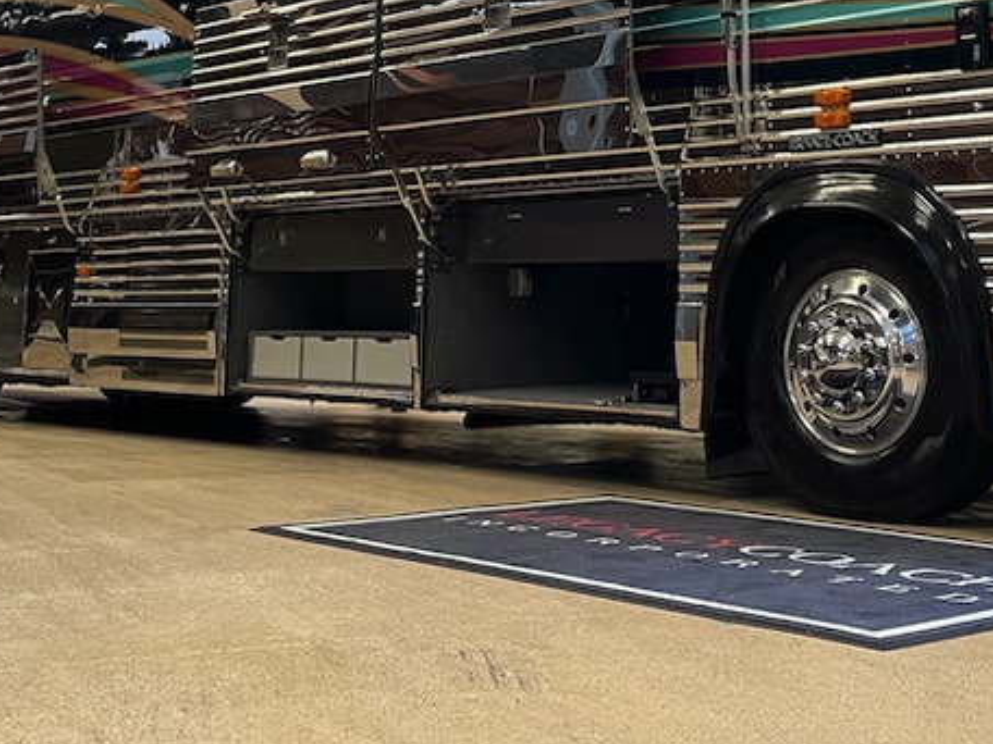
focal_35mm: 57
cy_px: 28
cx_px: 673
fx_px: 1635
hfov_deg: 33.4
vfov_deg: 24.7
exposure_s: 1/74
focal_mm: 4.2
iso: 125
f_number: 1.6
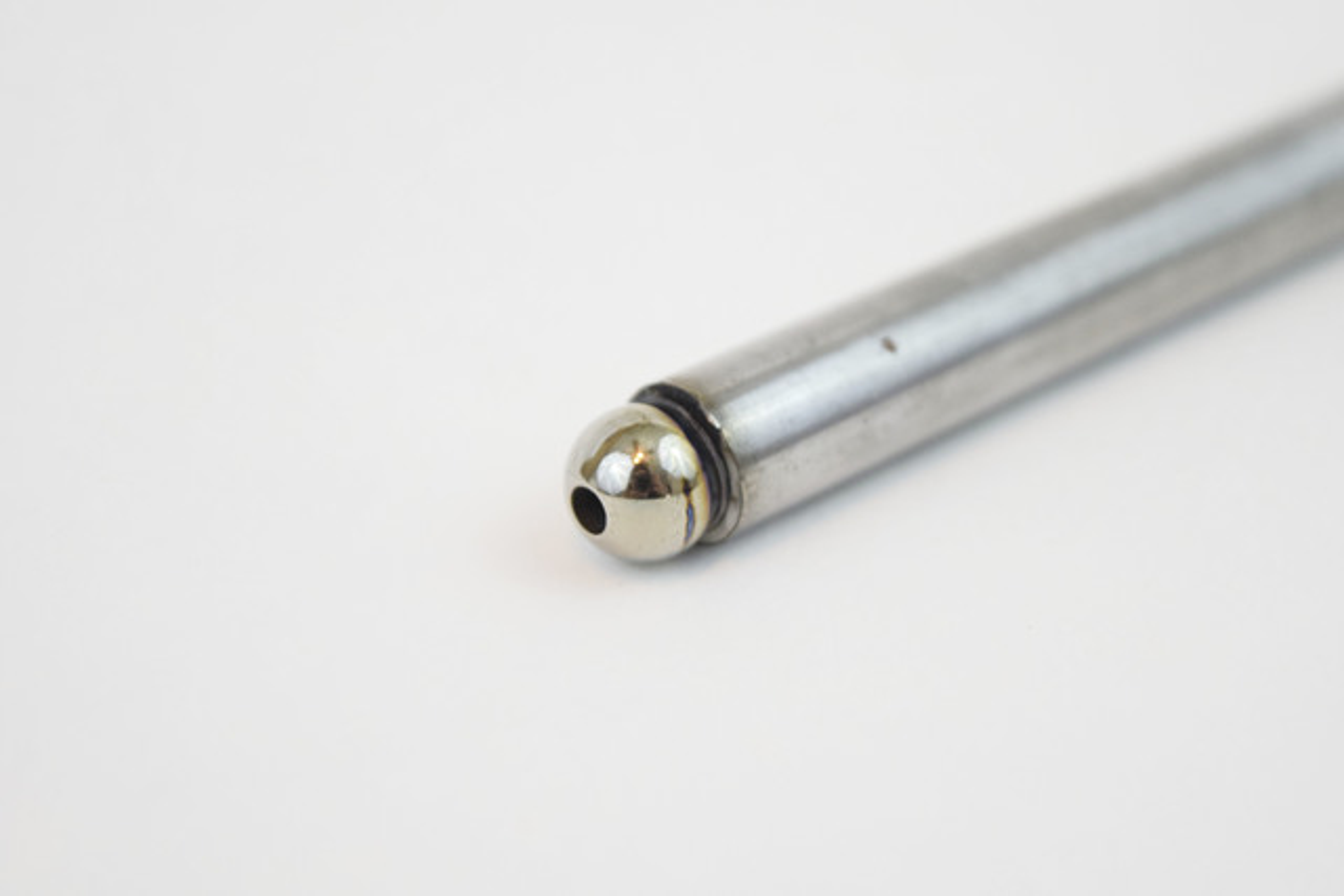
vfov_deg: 16.6
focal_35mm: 82
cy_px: 448
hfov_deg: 24.6
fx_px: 3080
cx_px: 672
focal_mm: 55
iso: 1100
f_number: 5.6
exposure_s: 1/60
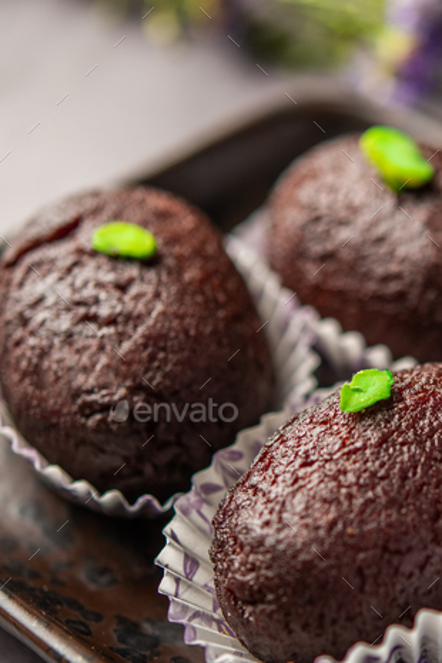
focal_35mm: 114
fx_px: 2099
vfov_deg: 17.9
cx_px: 384
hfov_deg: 11.9
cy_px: 401
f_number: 3.2
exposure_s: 1/125
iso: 125
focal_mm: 60
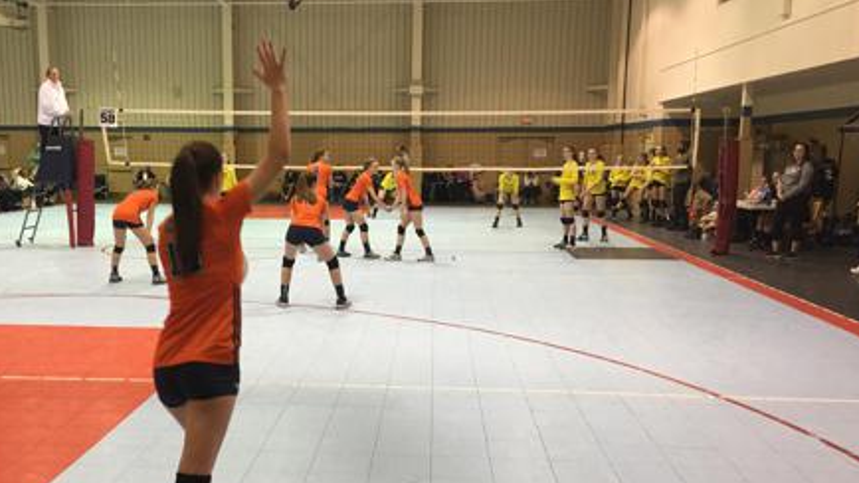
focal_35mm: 40
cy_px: 311
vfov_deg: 29.5
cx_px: 344
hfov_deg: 50.2
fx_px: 911
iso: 40
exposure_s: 1/15
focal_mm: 4.15
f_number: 2.2
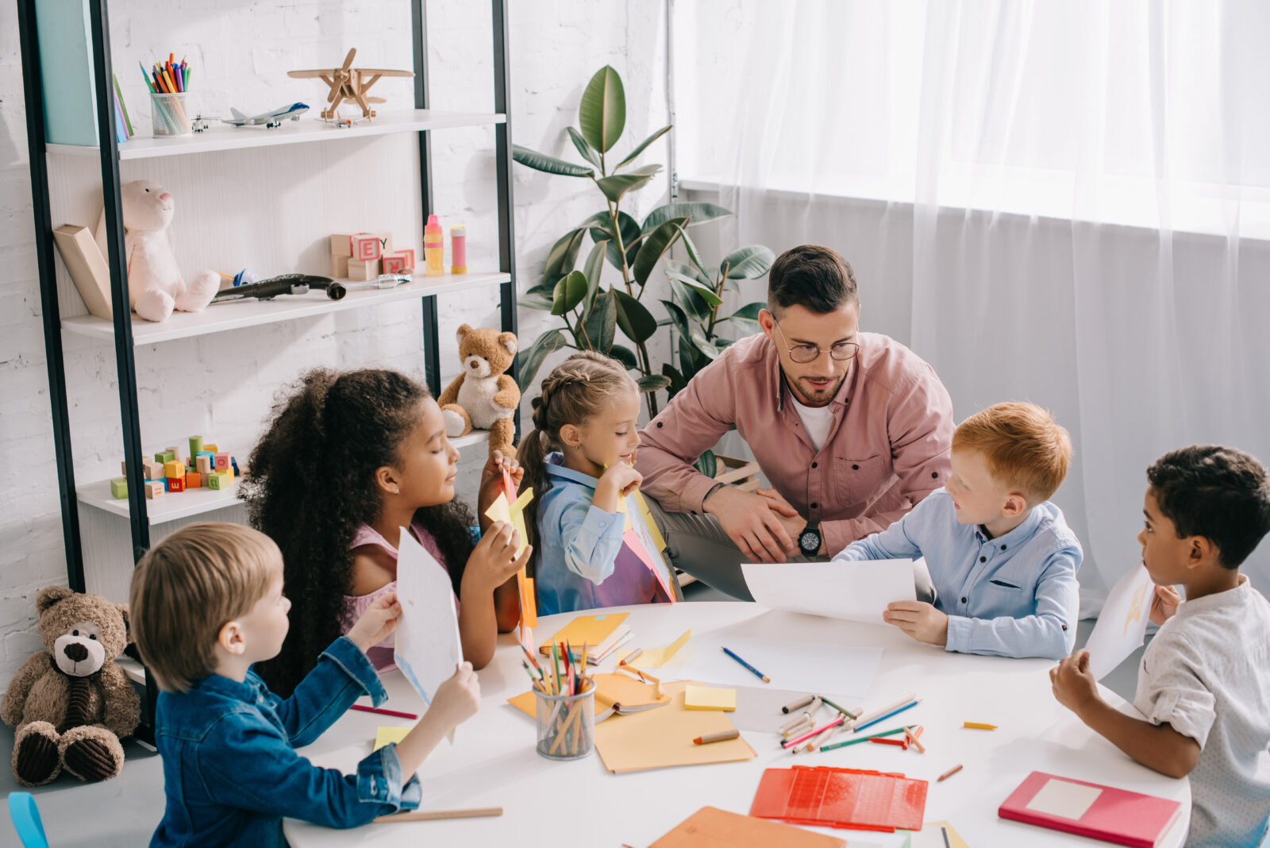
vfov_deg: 27.0
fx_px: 1764
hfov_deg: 39.6
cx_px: 635
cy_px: 424
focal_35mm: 50
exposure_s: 1/160
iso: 200
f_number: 4
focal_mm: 50
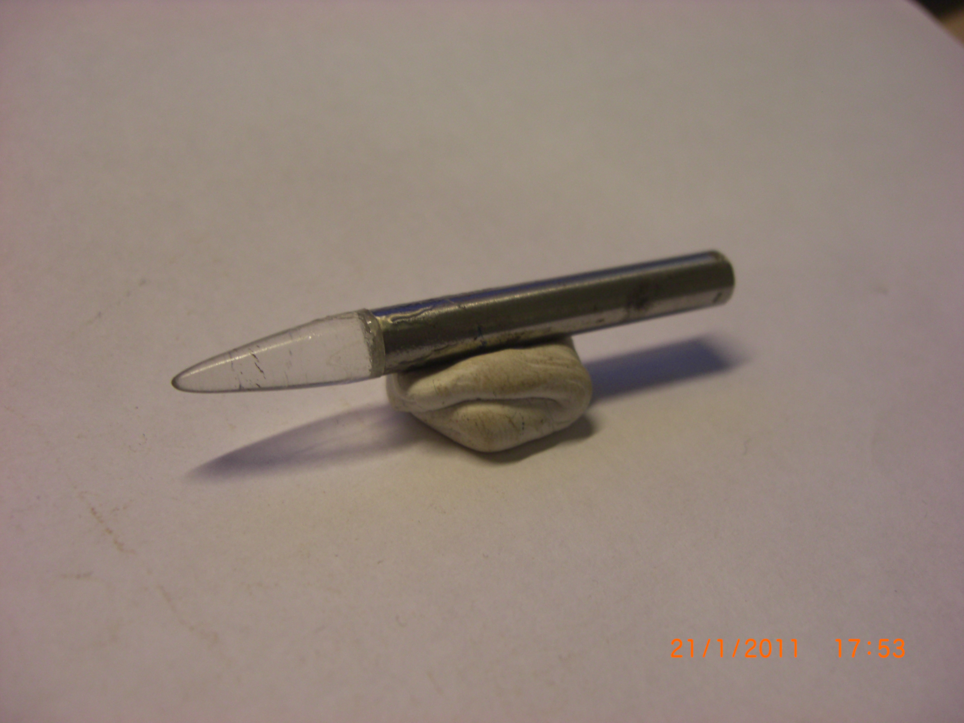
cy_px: 362
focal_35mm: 38
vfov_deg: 37.7
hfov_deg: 49.0
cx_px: 482
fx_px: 1058
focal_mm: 7.9
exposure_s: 1/60
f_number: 2.8
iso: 200
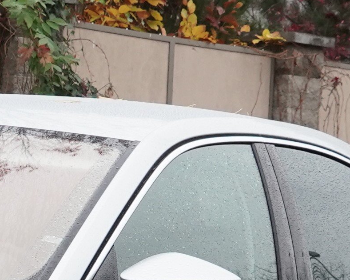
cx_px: -164
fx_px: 1377
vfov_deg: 11.0
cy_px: 454
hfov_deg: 13.7
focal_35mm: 133
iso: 1000
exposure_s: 1/250
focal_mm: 29
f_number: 7.1
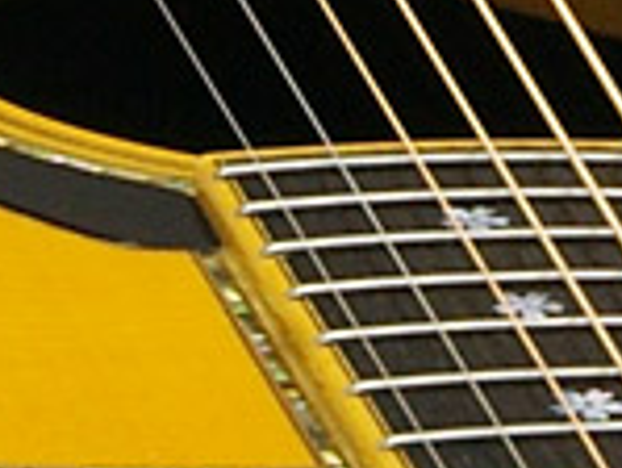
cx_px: 409
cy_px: 389
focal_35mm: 340
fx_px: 6114
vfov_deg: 4.4
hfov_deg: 5.8
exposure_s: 1
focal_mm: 53
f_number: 19
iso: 400
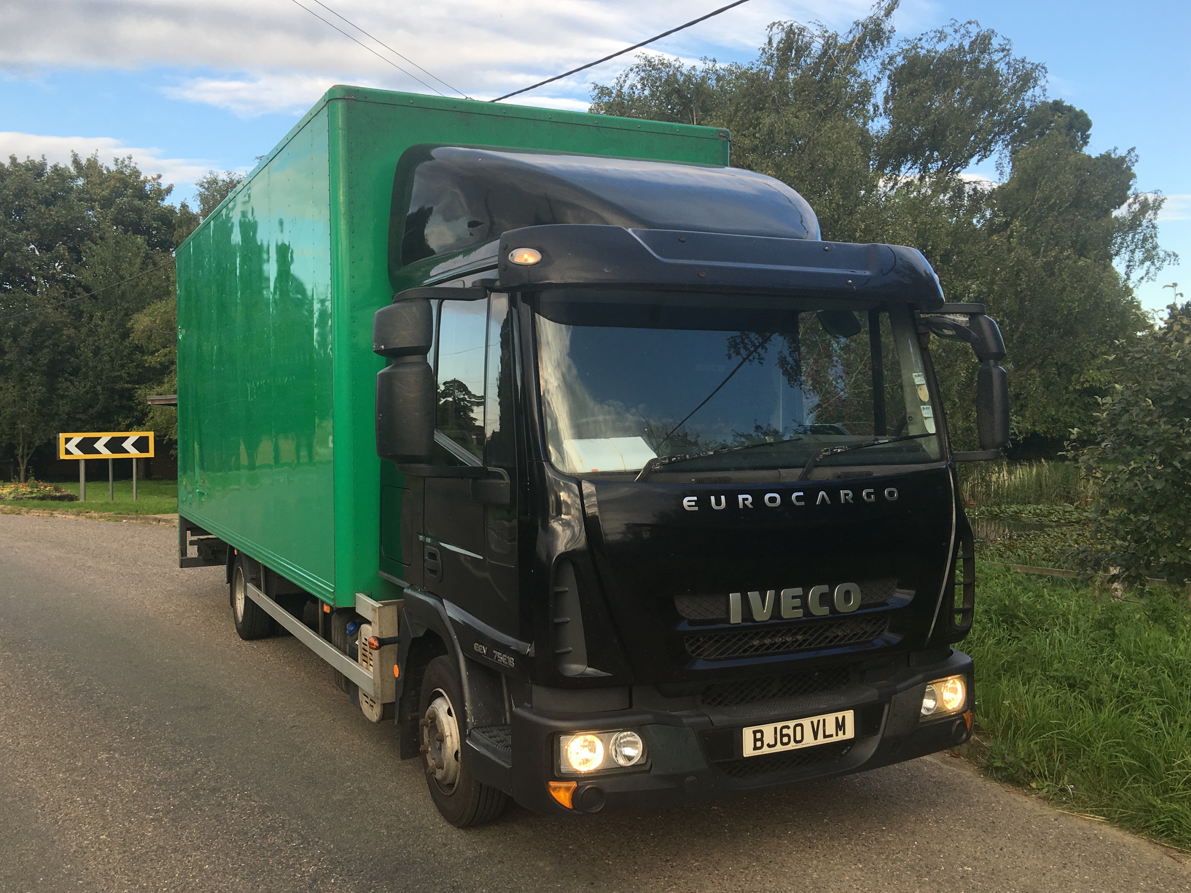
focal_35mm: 33
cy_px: 449
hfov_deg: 55.3
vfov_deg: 42.9
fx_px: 1135
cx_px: 566
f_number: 2.2
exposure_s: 1/333
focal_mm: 4.15
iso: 25
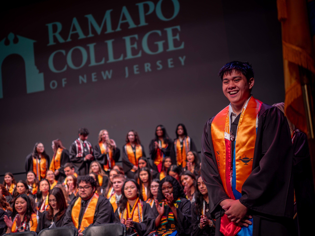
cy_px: 118
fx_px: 455
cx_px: 158
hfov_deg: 38.2
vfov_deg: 29.1
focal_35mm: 50
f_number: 1.4
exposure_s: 1/160
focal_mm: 25
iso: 320
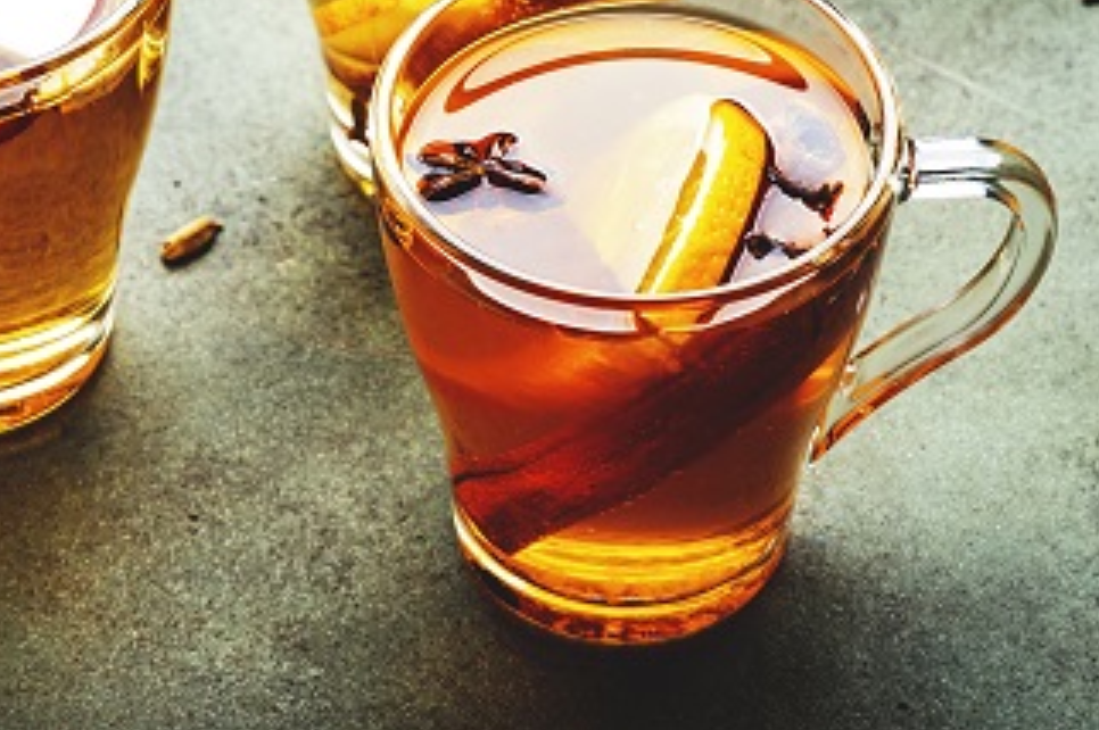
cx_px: 287
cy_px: 92
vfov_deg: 8.9
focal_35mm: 153
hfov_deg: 13.4
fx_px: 4666
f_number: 7.1
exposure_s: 1/160
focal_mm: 54.5
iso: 80
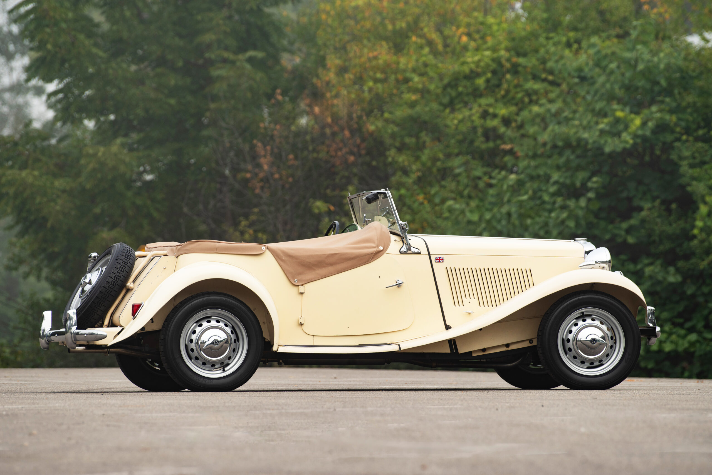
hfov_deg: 6.2
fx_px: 6529
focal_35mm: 330
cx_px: 356
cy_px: 238
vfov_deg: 4.2
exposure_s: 1/320
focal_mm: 330
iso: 160
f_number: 5.6
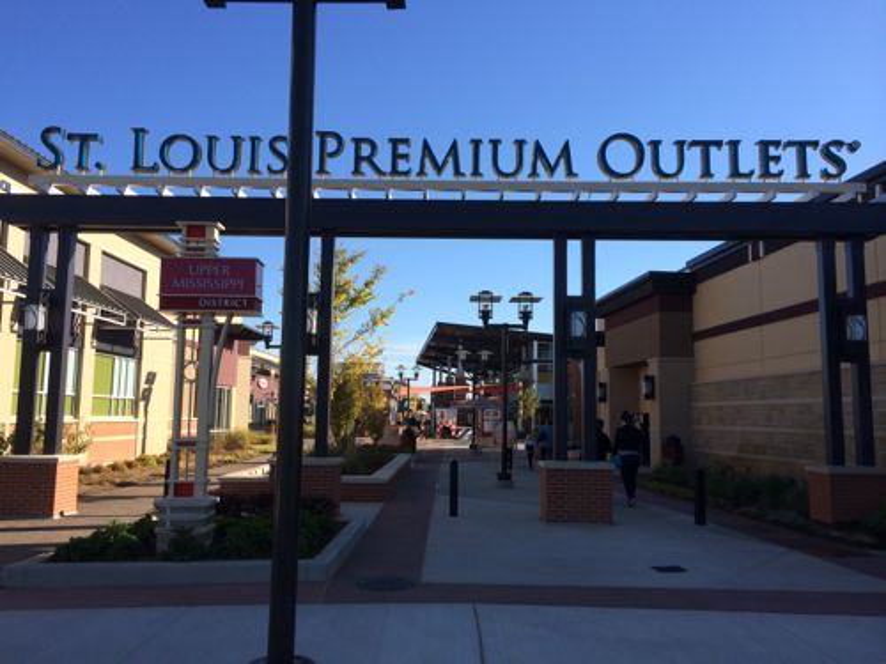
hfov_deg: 60.0
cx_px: 443
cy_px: 332
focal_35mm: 30
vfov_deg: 46.8
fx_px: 768
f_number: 2.2
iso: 32
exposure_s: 1/1414
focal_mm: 4.12
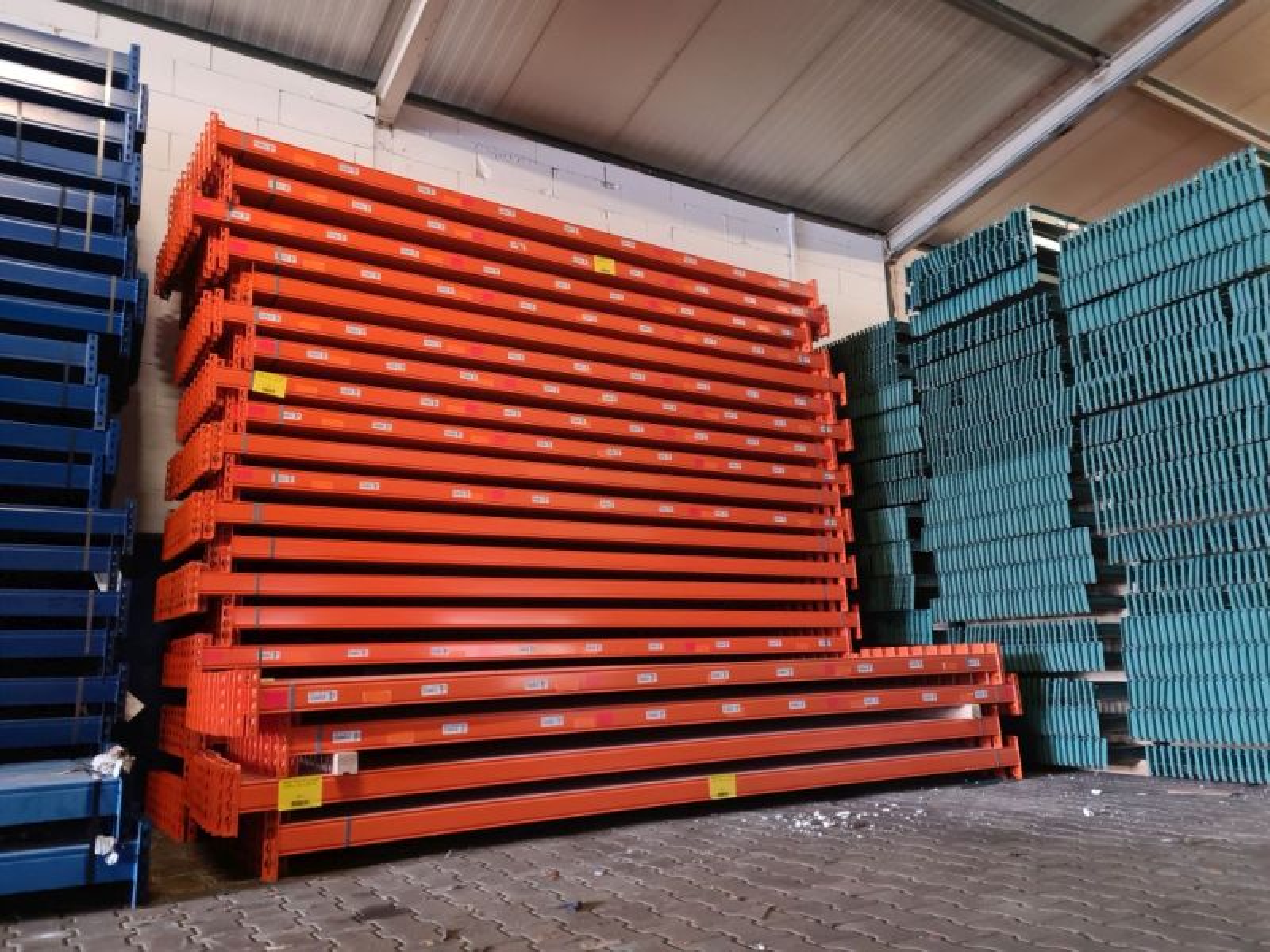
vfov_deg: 53.1
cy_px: 476
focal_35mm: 26
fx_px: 954
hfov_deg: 67.3
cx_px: 635
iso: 800
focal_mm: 5.4
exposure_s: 1/25
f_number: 1.8
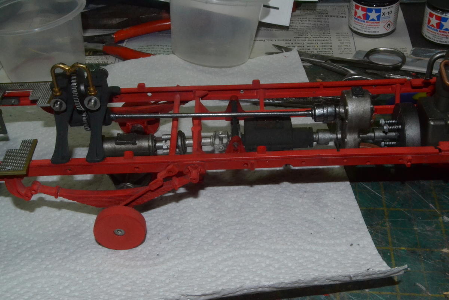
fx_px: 599
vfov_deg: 28.1
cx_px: 224
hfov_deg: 41.1
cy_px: 150
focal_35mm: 48
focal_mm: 32
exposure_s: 1/60
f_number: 29
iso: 3200
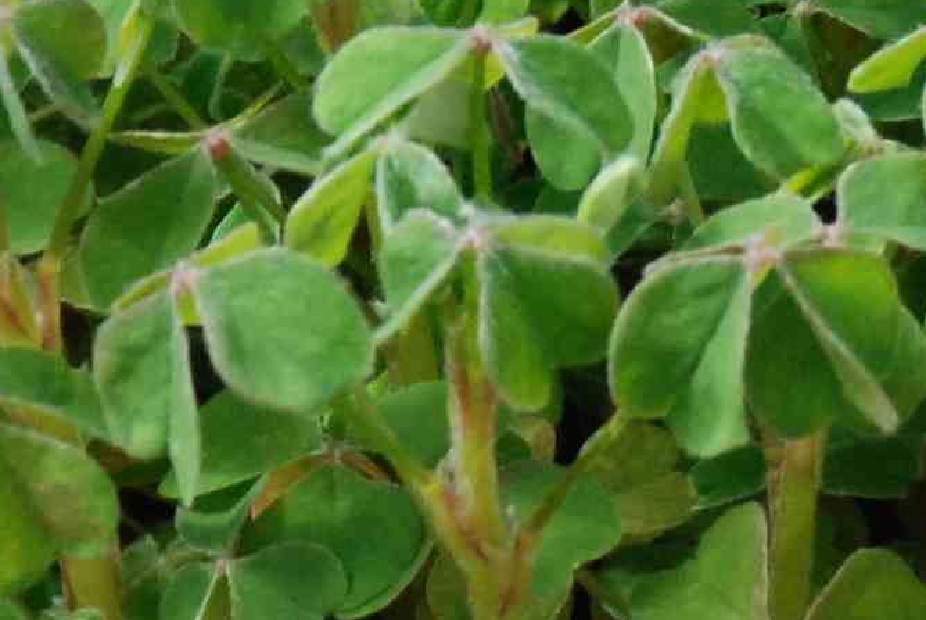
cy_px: -394
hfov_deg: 3.8
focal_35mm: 539
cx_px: 521
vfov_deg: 2.6
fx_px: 13879
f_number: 8
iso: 640
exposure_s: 1/500
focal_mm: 62
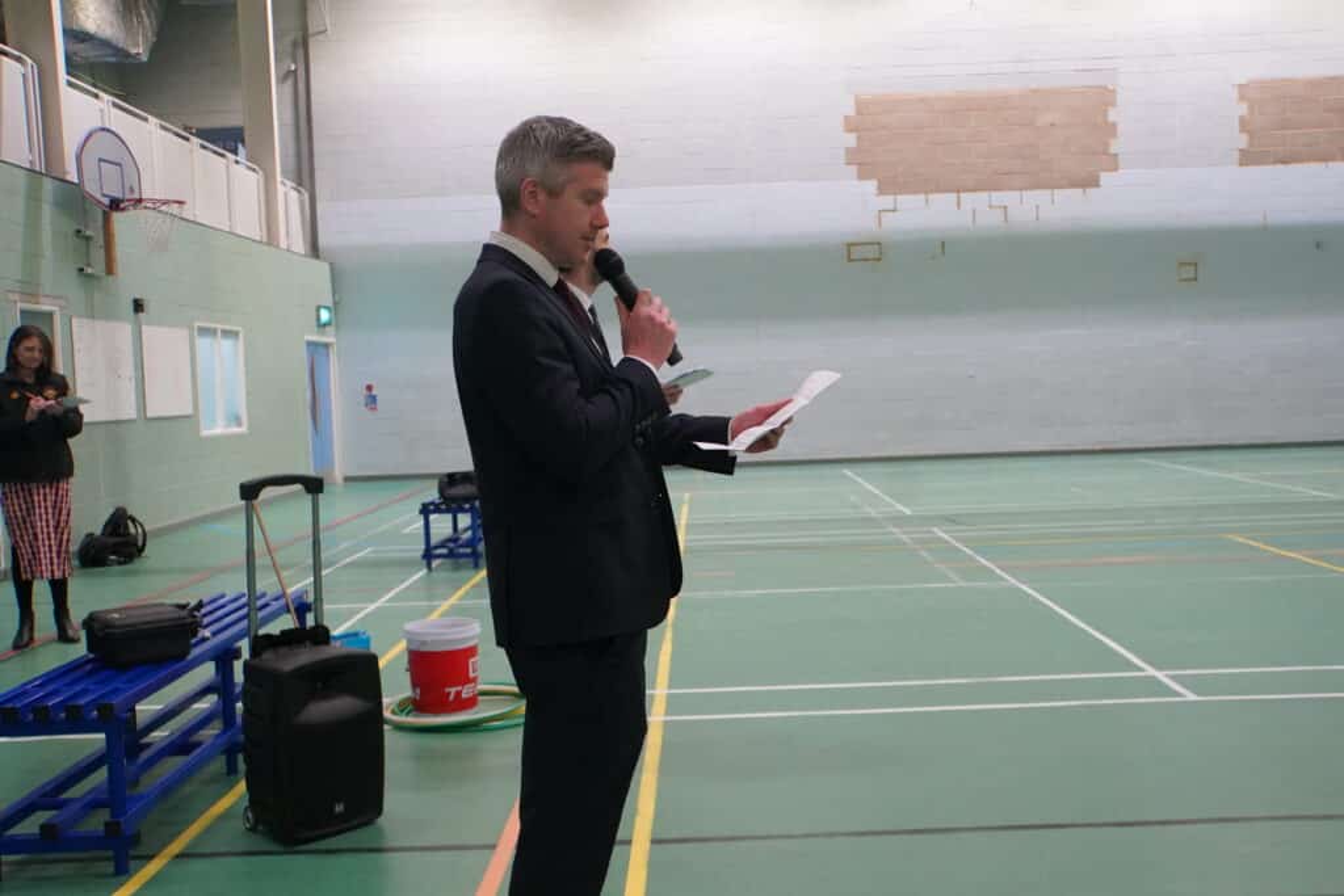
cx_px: 672
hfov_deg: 53.1
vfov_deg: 36.9
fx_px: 1344
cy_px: 448
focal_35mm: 36
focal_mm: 24
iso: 4000
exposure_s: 1/160
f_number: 4
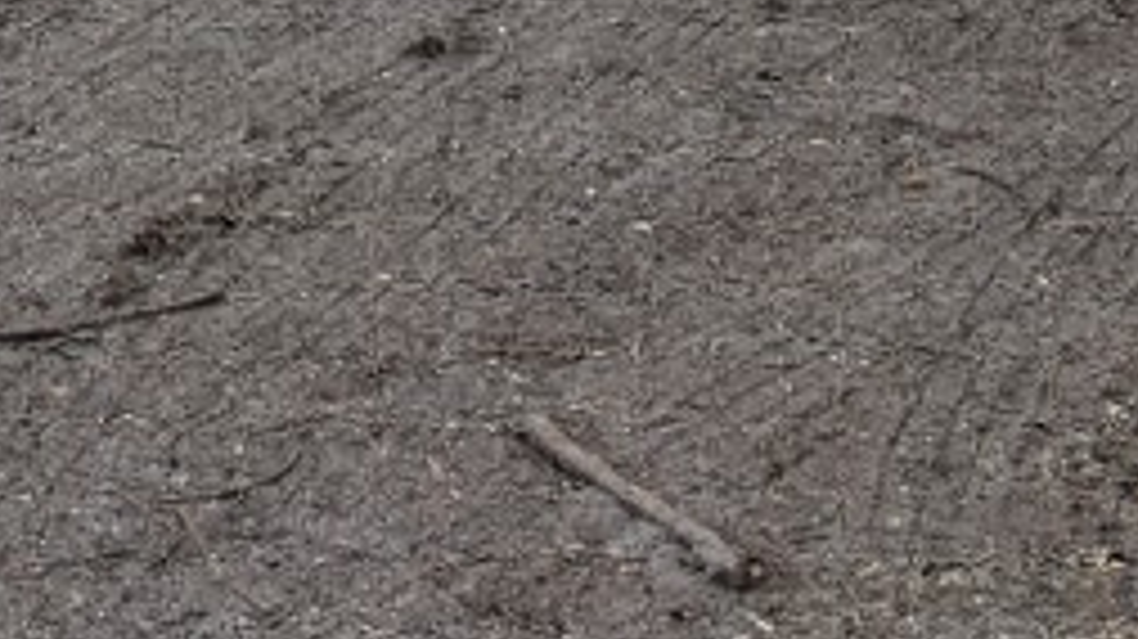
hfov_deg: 16.2
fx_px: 3740
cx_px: -427
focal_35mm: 124
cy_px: -783
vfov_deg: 9.0
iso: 41
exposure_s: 1/1133
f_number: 1.85
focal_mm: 6.81
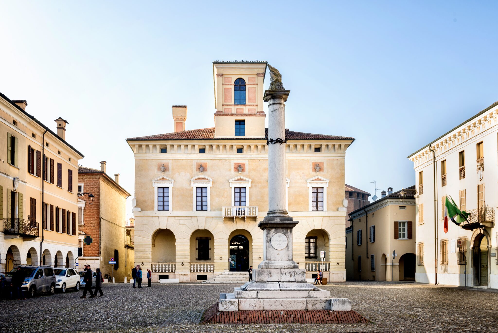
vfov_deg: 41.1
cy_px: 166
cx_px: 249
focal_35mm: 32
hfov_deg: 58.7
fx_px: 443
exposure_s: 1/90
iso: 200
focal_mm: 32
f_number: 11
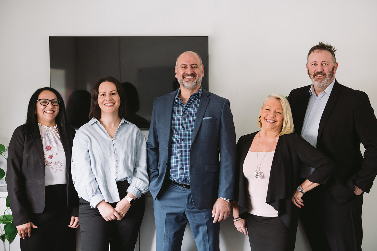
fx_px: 502
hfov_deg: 41.1
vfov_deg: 28.0
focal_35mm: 48
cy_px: 126
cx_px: 188
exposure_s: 1/80
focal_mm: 48
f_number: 4
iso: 1600
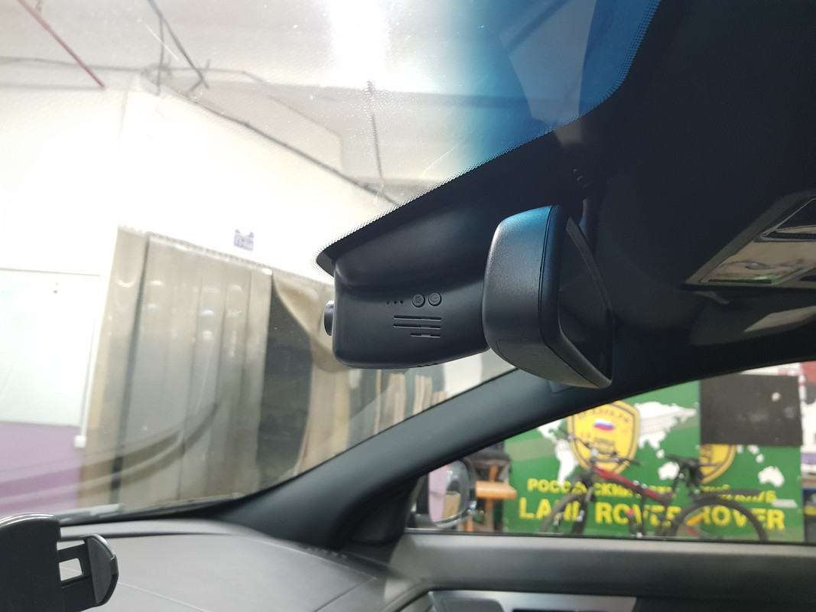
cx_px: 408
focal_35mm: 26
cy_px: 306
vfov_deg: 53.1
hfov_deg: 67.3
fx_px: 613
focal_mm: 4.2
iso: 200
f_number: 1.7
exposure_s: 1/13
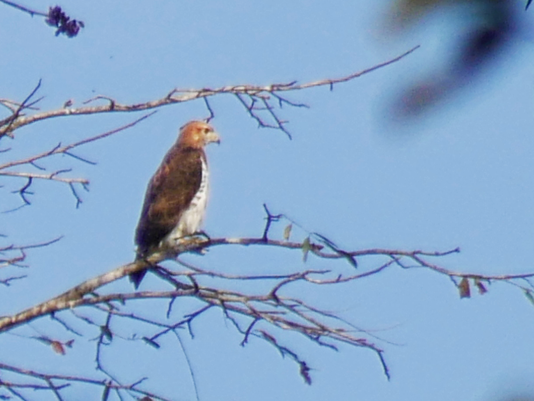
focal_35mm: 400
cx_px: 267
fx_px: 6173
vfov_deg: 3.7
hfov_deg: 5.0
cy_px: 200
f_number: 5.6
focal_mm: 200
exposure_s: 1/800
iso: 200
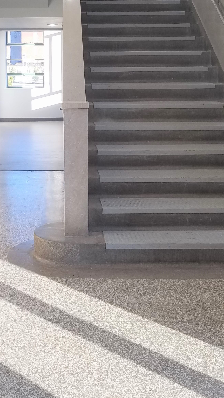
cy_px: 85
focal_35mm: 49
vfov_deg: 40.5
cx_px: 76
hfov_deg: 24.3
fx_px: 517
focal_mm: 4.2
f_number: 1.7
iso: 50
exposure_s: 1/228
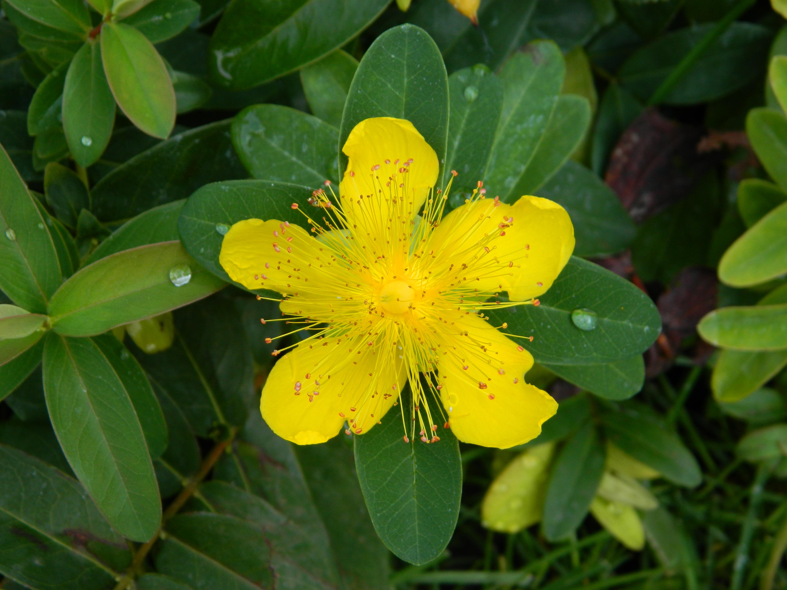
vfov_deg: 14.4
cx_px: 394
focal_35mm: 103
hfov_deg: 19.1
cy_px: 295
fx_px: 2342
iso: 80
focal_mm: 18.6
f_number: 4.5
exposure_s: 1/100
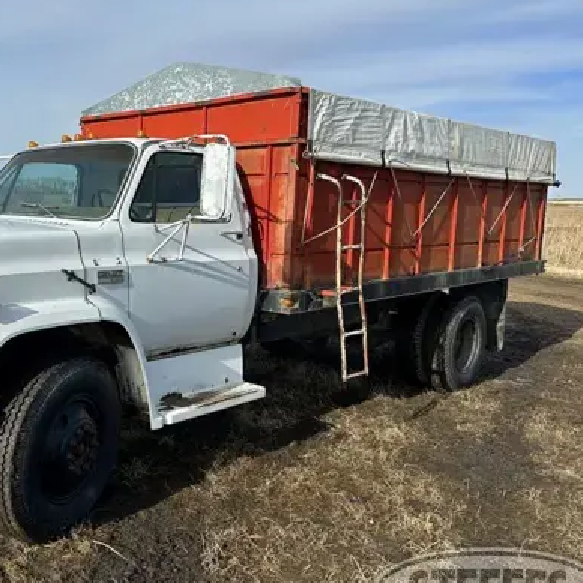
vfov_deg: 47.2
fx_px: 667
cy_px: 290
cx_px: 158
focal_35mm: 35
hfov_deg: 45.8
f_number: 1.78
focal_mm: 6.86
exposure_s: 1/5263
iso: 80
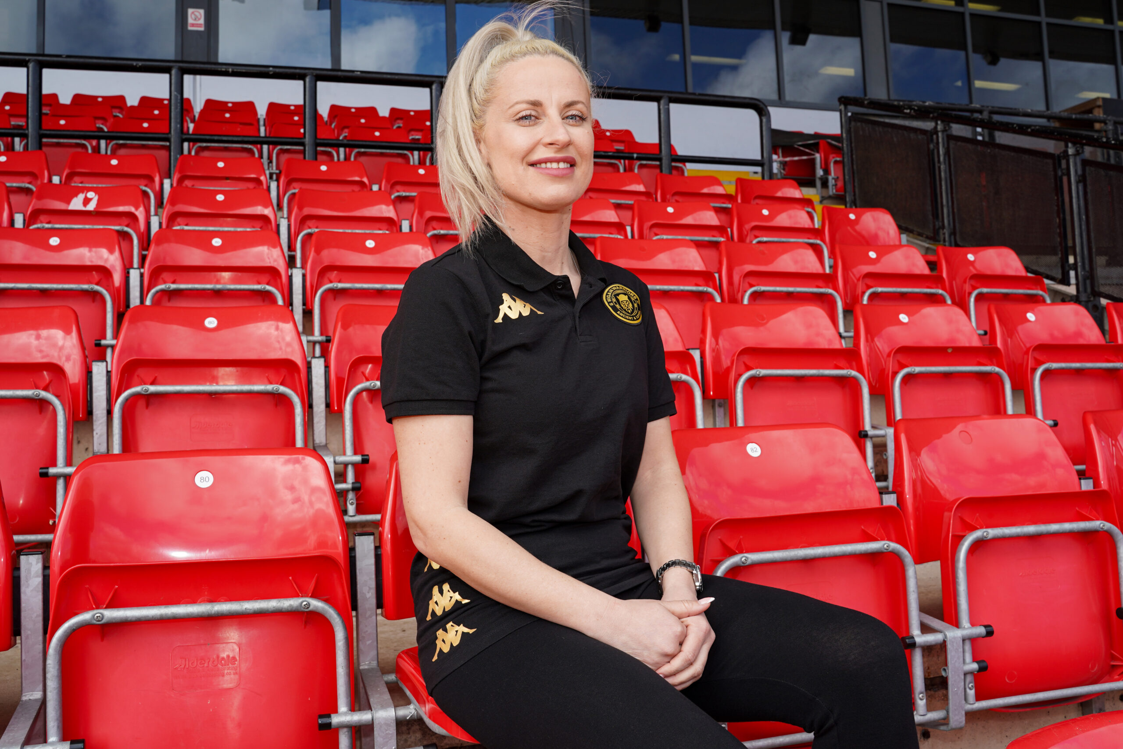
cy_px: 374
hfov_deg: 65.5
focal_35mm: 28
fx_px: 873
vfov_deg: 46.4
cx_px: 562
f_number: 10
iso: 100
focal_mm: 28
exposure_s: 1/100
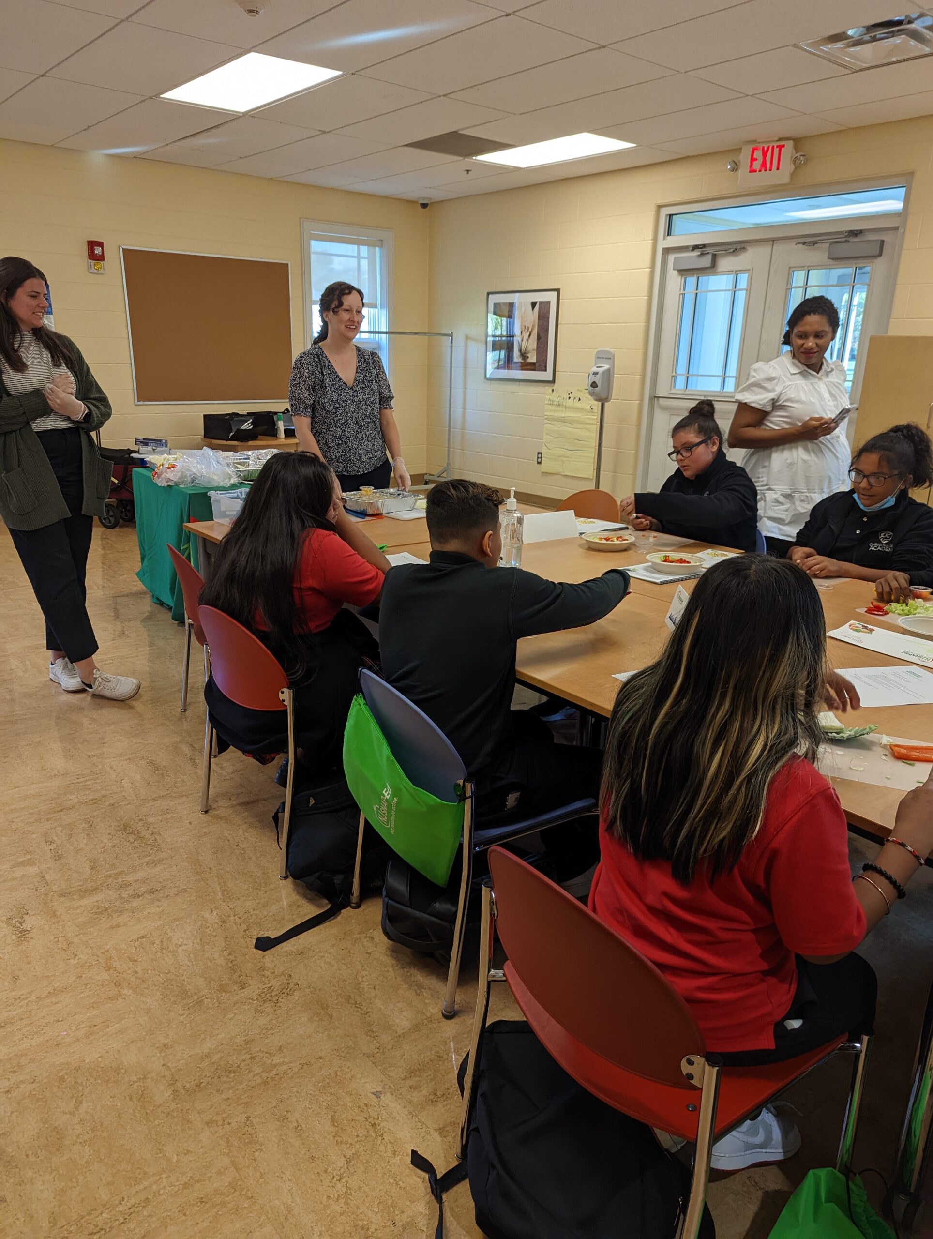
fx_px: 860
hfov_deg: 56.9
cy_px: 620
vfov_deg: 71.5
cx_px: 466
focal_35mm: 24
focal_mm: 6.81
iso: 224
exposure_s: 1/135
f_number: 1.85
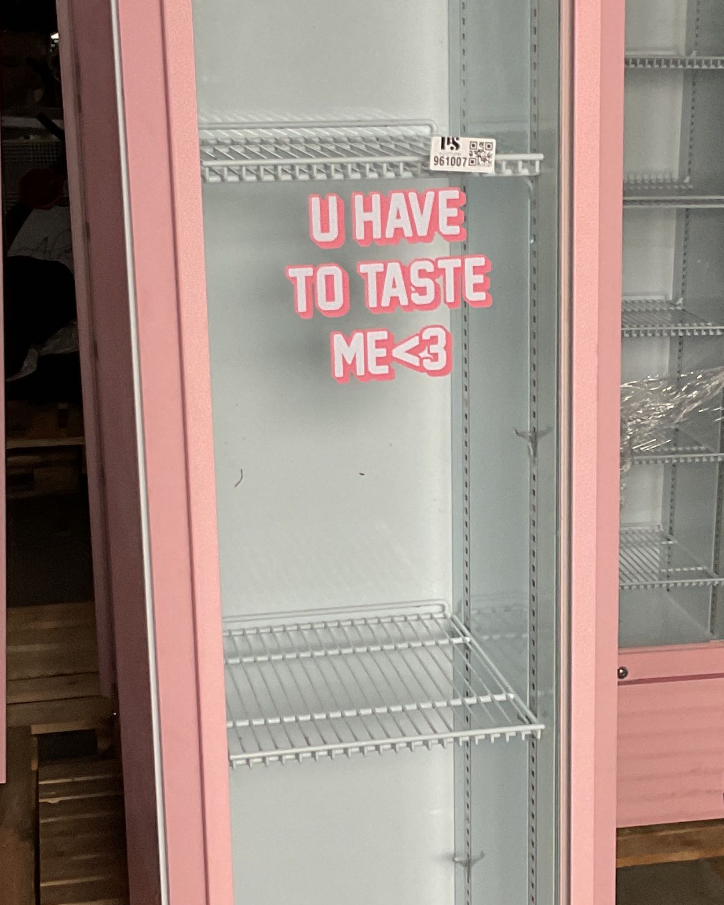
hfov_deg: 20.9
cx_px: 462
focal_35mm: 73
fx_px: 1956
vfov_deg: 26.0
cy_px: 504
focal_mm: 3
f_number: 1.8
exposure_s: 1/48
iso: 100
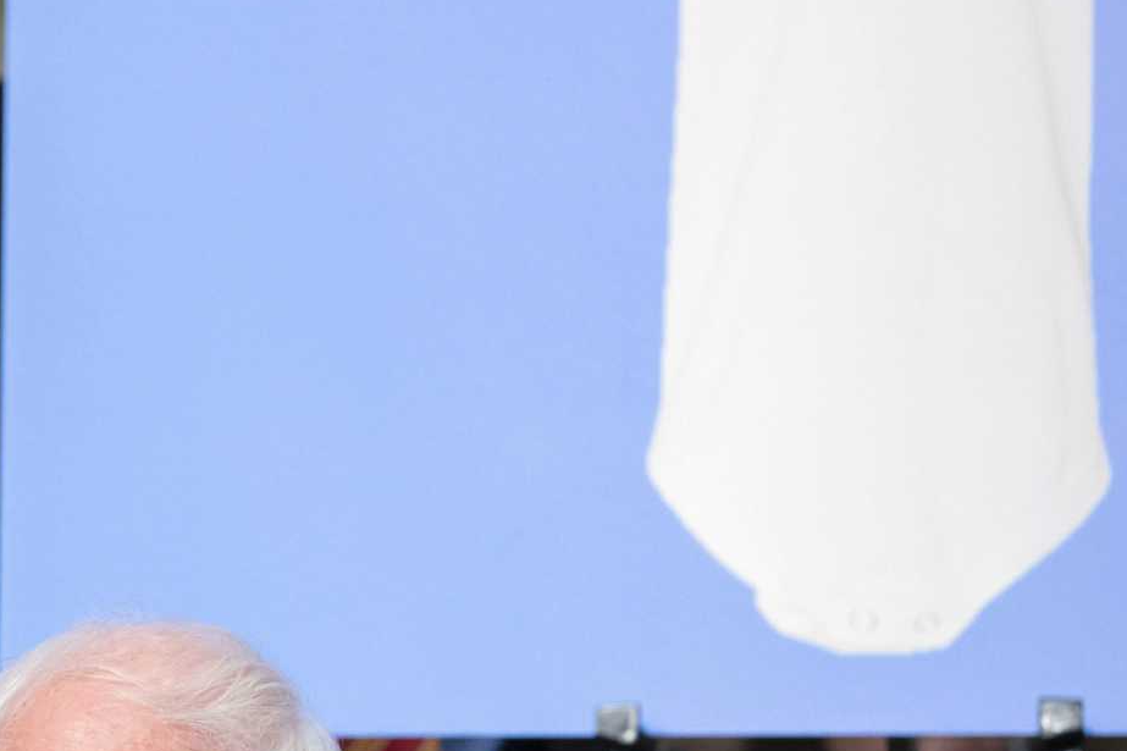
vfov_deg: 1.5
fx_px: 27793
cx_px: -62
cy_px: 332
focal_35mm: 888
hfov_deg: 2.3
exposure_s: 1/320
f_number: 4
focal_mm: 400
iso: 2500
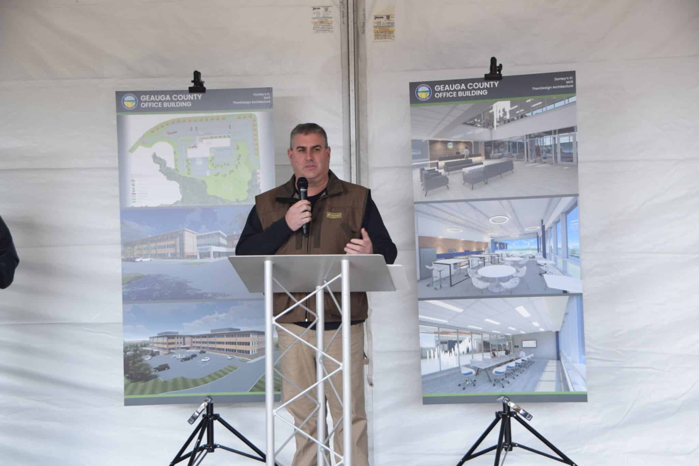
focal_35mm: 69
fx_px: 1340
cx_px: 350
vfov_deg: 19.7
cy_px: 233
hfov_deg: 29.2
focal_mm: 46
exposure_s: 1/125
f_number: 5.6
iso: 400
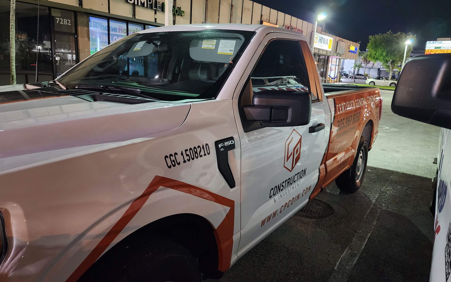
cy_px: 141
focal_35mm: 25
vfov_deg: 49.3
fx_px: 307
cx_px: 224
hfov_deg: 72.5
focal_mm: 6.4
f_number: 1.8
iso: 800
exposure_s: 1/24
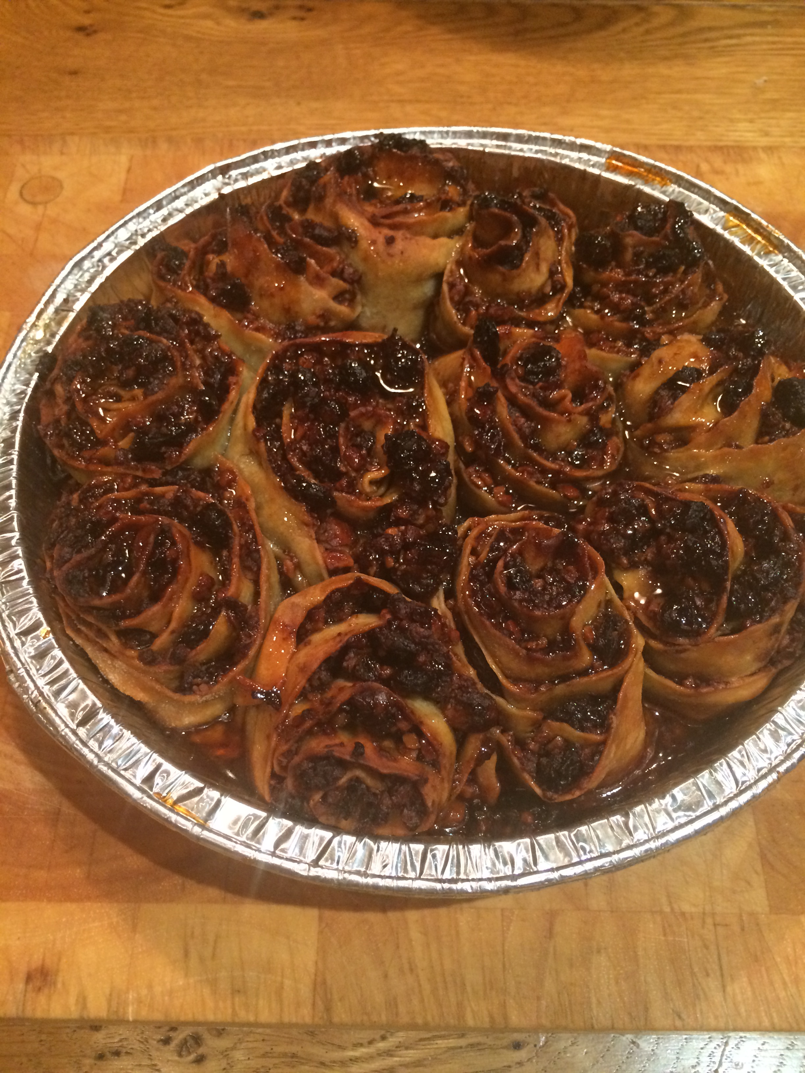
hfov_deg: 48.2
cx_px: 402
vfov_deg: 61.7
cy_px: 536
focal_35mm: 29
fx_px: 899
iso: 250
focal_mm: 4.15
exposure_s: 1/30
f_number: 2.2
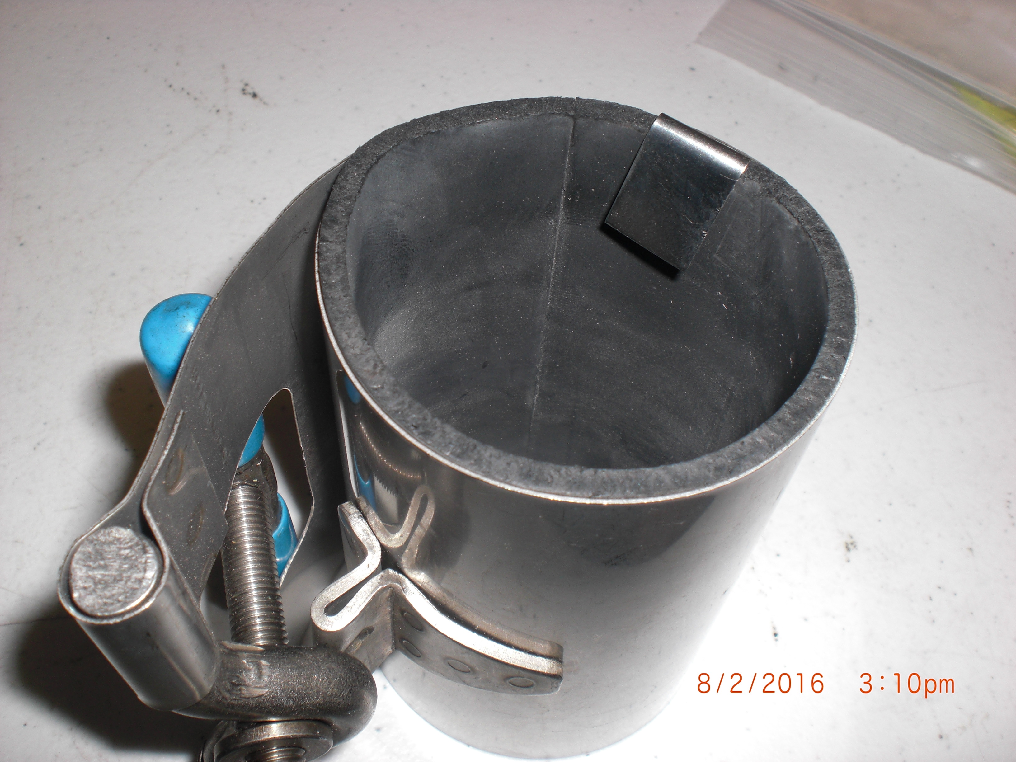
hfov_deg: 49.0
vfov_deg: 37.7
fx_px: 1115
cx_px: 508
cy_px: 381
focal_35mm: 38
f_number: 5.6
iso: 64
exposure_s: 1/60
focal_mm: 6.3
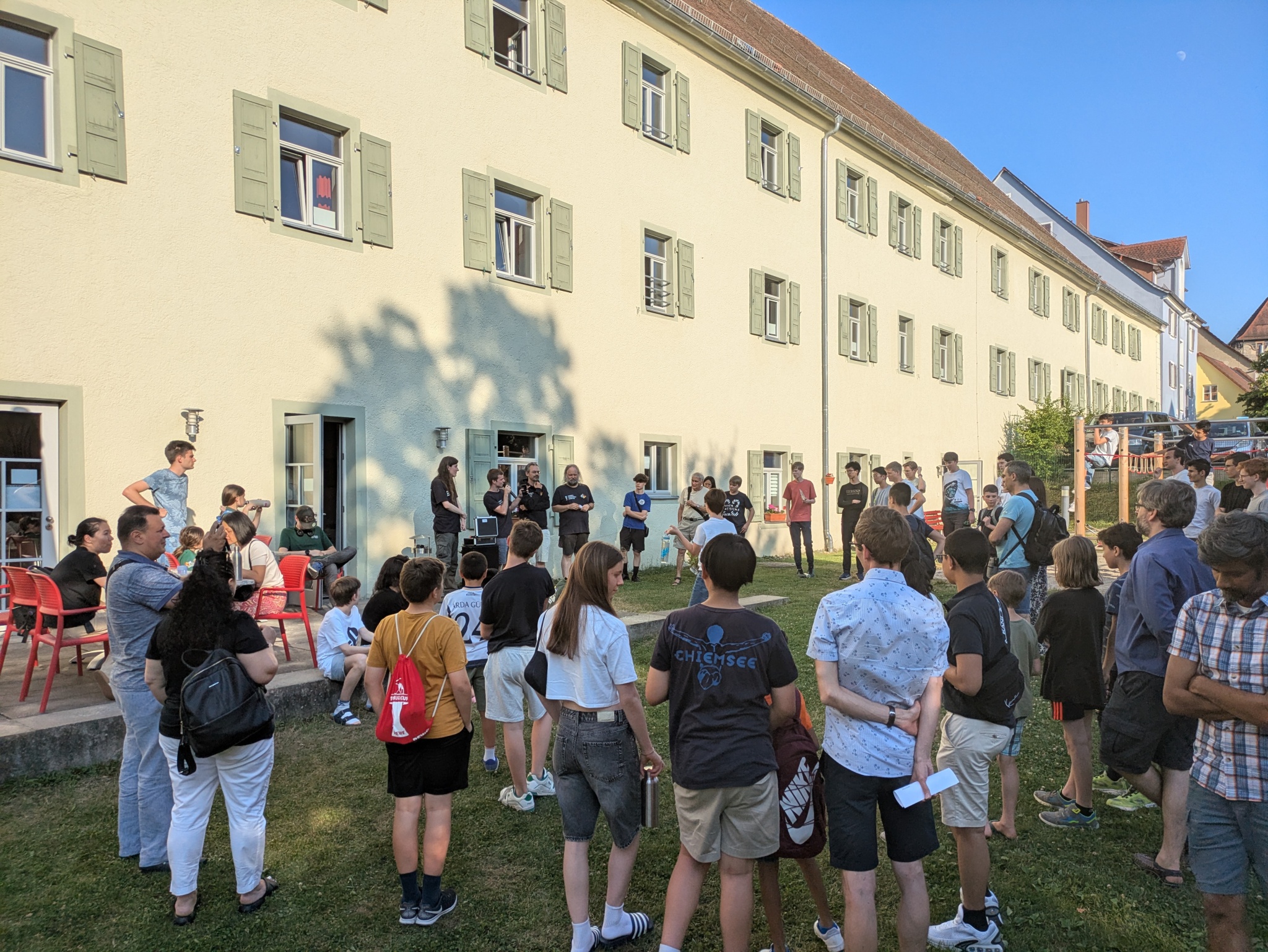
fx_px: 916
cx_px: 634
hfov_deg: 69.4
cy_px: 476
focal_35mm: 25
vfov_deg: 54.9
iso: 54
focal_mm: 5.43
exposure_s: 1/2294
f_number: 1.89
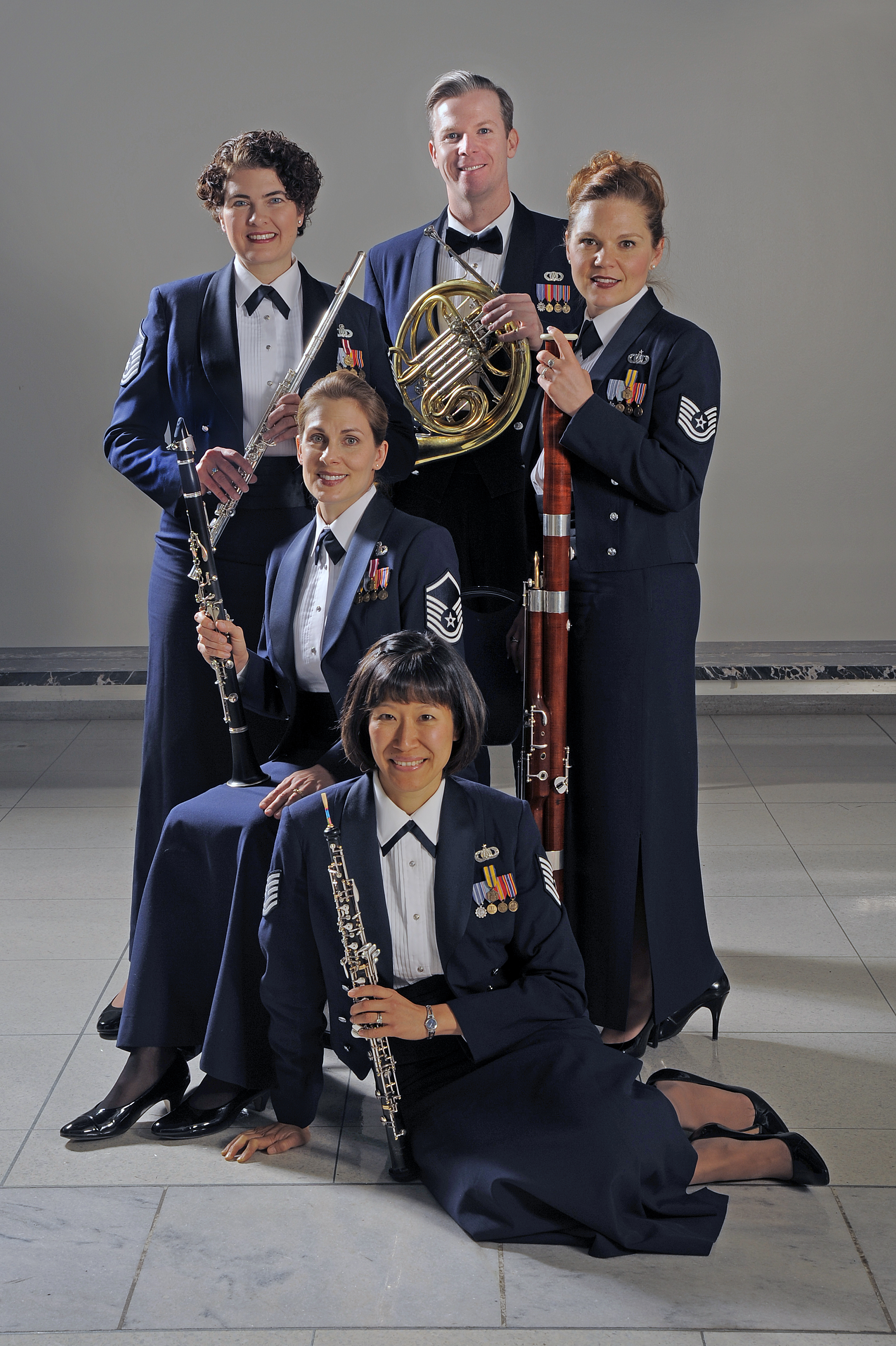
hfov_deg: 26.0
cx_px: 448
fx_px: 1944
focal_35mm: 52
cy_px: 673
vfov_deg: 38.2
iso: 250
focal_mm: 52
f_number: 13
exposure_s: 1/200
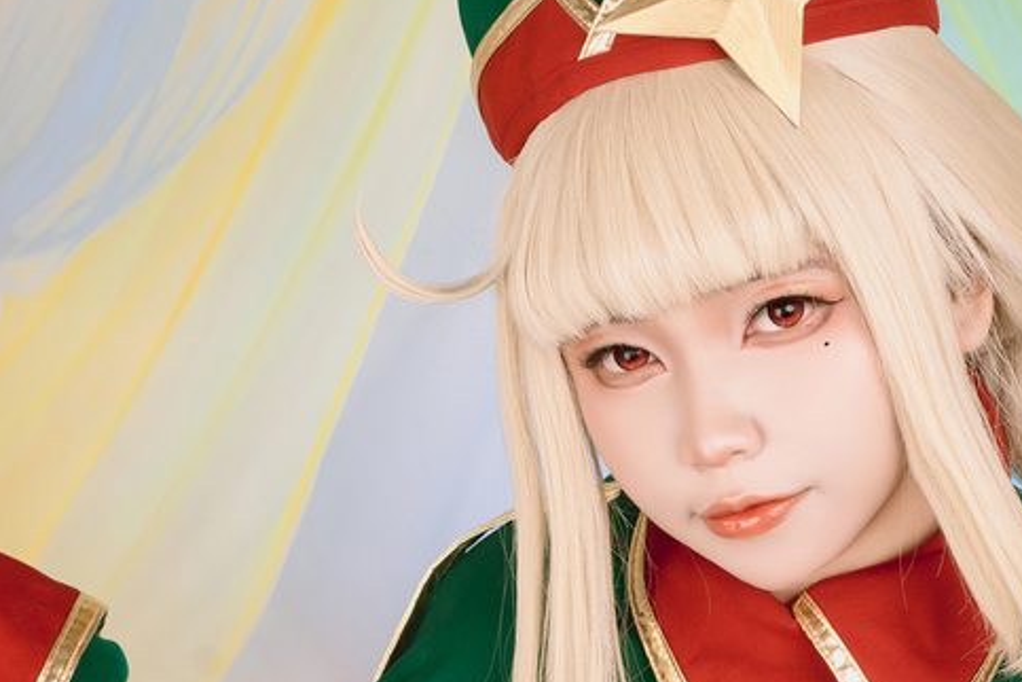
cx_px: 754
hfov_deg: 19.5
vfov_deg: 13.1
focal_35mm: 104
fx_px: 2952
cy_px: 578
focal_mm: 50
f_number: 5.6
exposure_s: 1/60
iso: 100
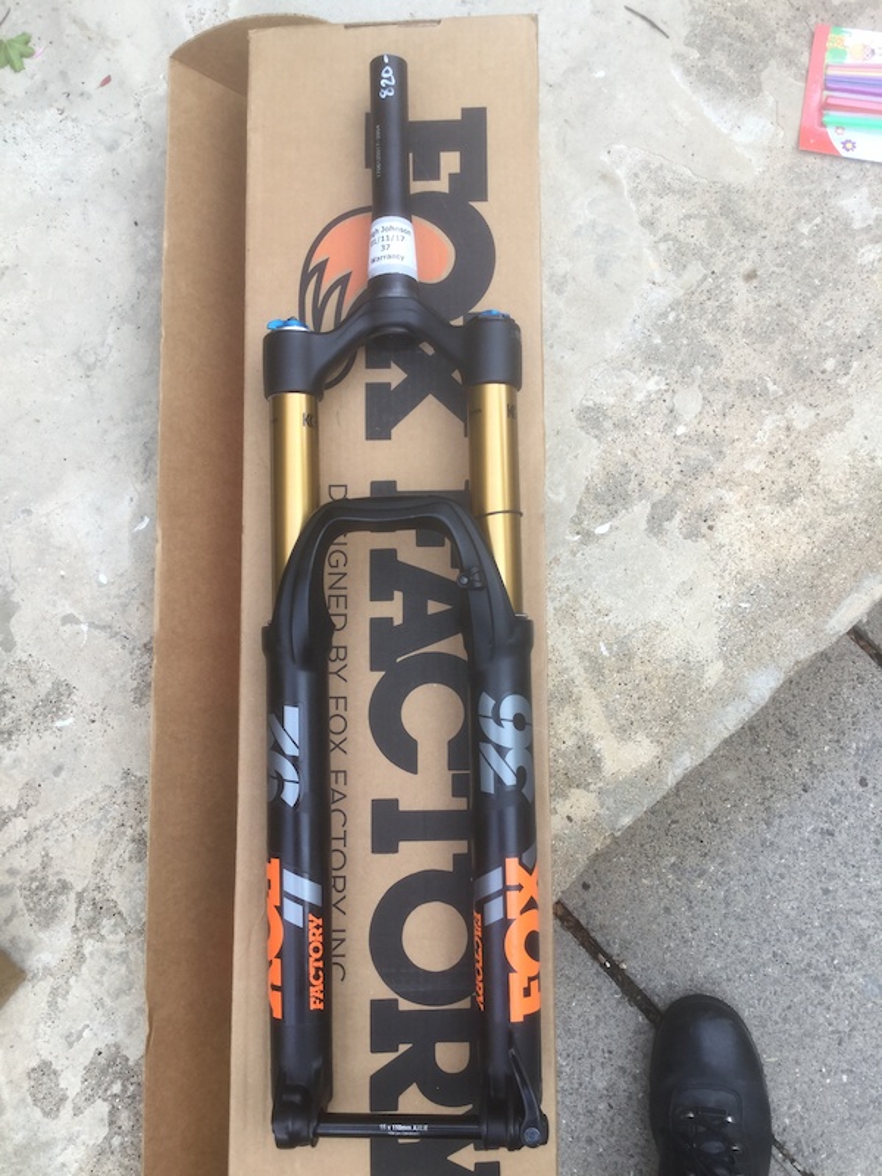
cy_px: 588
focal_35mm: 31
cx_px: 441
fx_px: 1053
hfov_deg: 45.4
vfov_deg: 58.4
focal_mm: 3.3
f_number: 2.4
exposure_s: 1/115
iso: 25
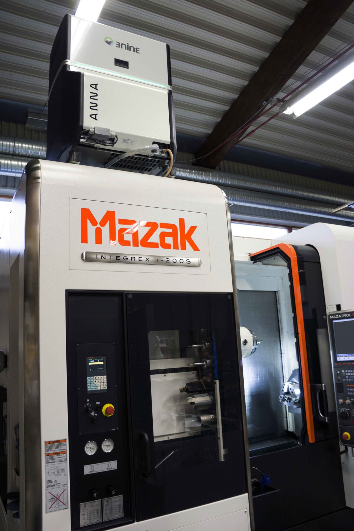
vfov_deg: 67.4
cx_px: 177
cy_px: 266
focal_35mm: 27
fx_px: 398
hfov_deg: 47.9
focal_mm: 18
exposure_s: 1/60
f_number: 4
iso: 250
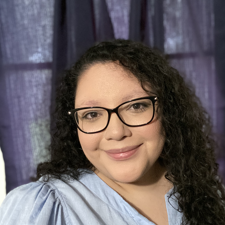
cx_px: 113
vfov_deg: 46.0
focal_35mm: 36
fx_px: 265
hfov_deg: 46.0
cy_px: 106
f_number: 2.2
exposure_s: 1/20
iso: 640
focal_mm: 2.71
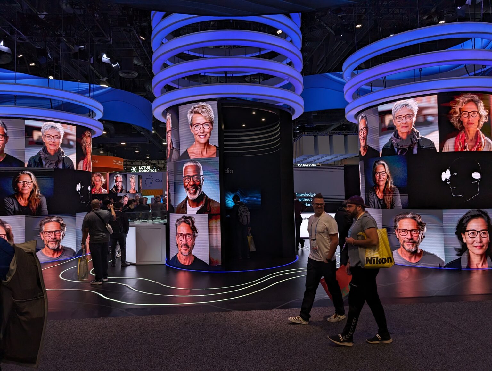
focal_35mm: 24
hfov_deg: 71.5
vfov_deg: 56.9
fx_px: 342
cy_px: 186
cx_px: 246
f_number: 1.68
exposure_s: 1/1203
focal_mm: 6.9
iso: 280
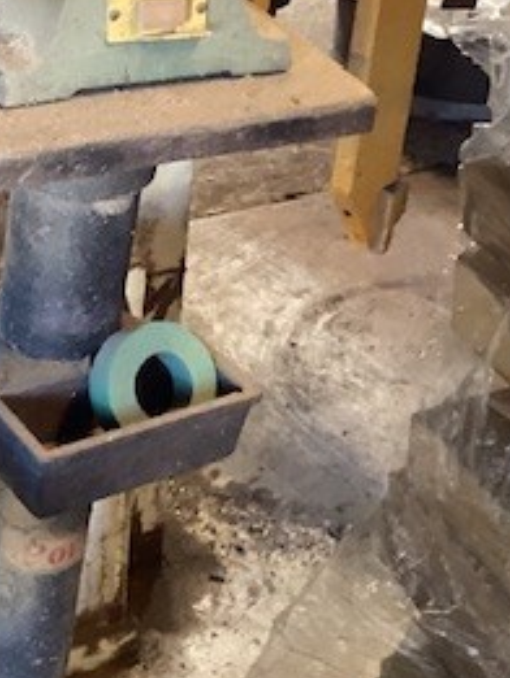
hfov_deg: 19.2
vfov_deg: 25.6
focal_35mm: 76
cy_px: 257
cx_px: 91
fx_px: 1492
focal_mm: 3.3
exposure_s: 1/33
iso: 400
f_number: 2.4
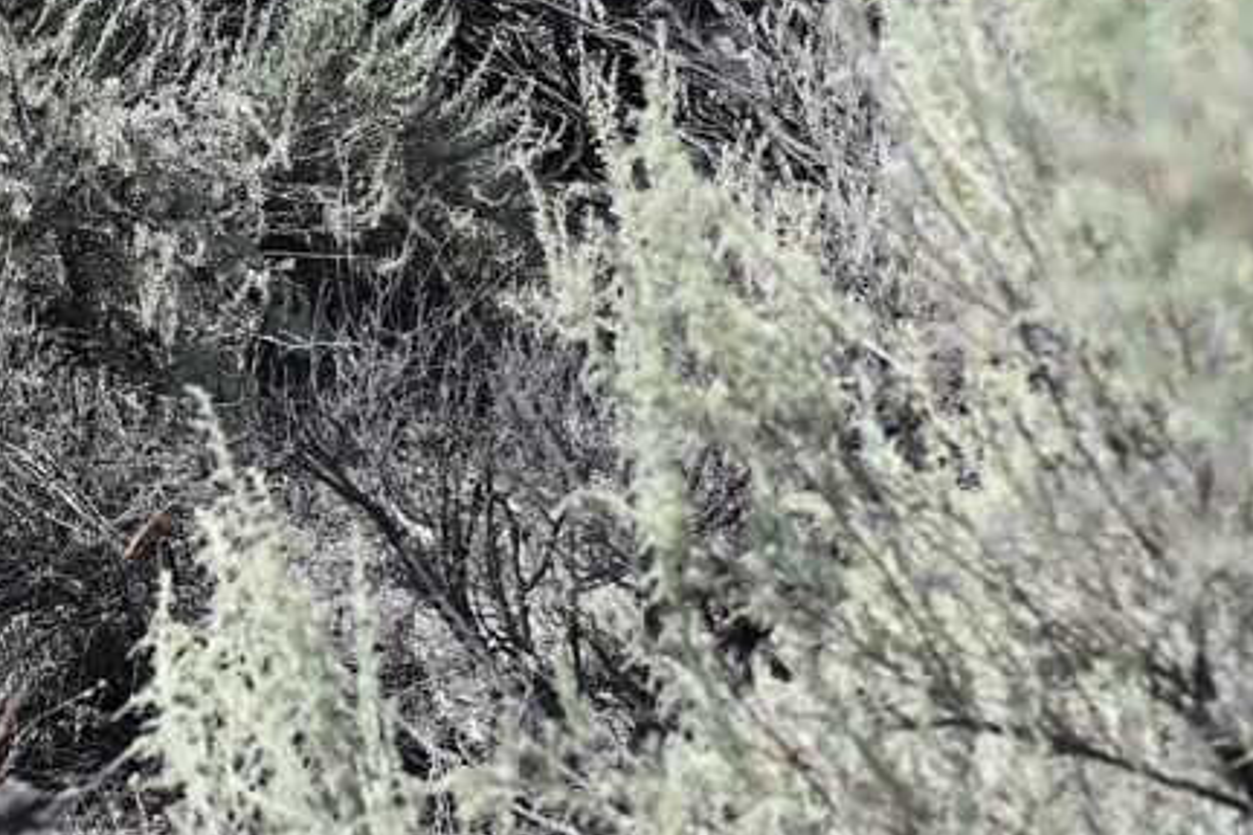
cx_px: -618
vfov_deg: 3.3
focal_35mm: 411
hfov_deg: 5.0
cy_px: -275
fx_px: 14296
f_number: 7.1
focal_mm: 77
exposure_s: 1/400
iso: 100
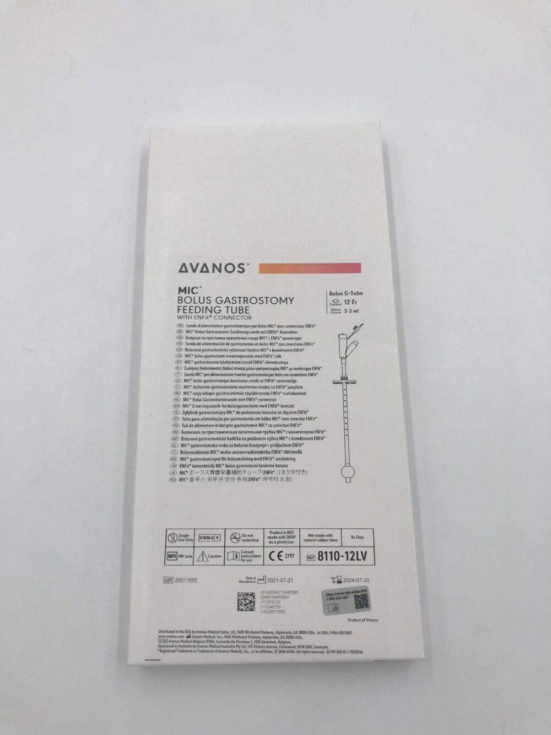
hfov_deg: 49.8
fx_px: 594
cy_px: 368
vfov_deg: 63.4
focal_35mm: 28
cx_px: 276
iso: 20
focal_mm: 3.99
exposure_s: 1/273
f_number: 1.8
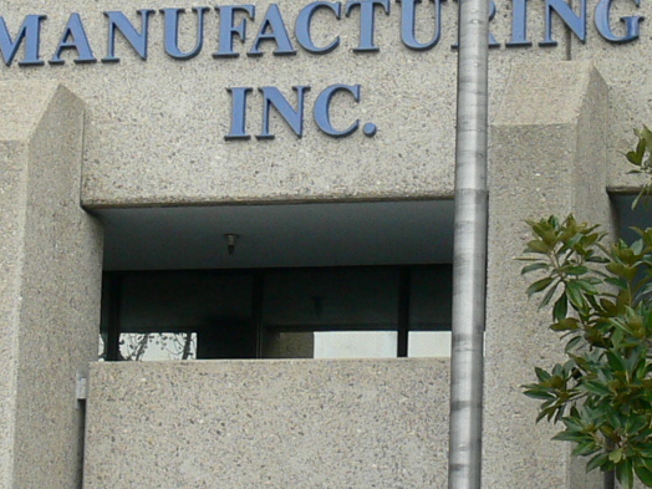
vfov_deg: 8.4
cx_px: 356
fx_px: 3315
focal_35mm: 176
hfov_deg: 11.2
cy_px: 189
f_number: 4.5
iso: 80
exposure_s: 1/125
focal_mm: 8.9
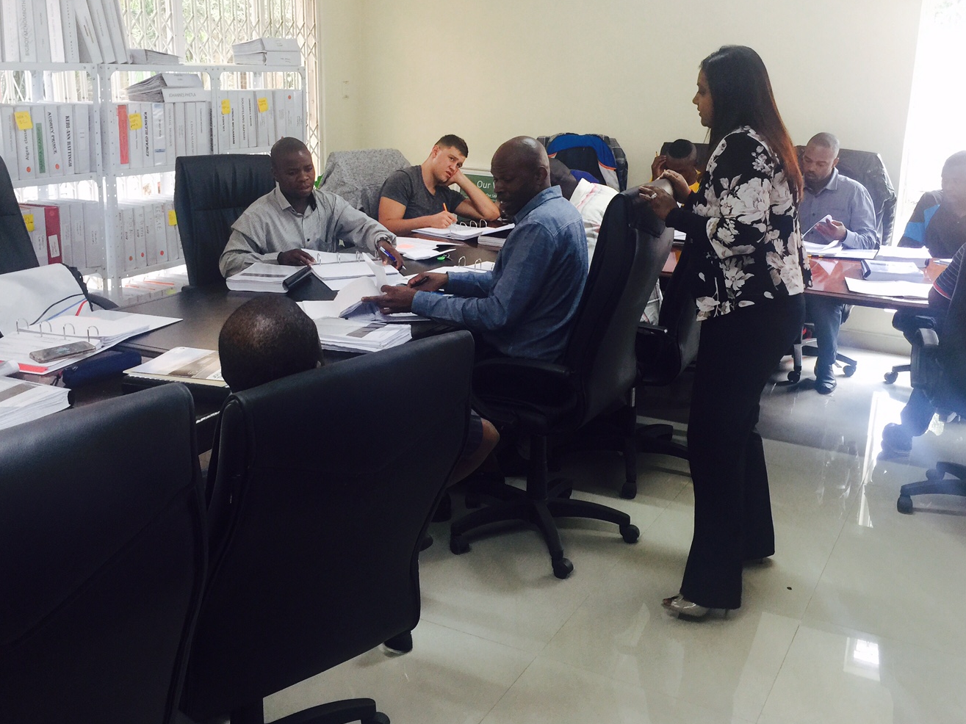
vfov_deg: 39.6
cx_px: 502
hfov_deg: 51.3
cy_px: 311
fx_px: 1005
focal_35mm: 36
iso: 50
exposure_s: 1/33
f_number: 2.2
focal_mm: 4.15
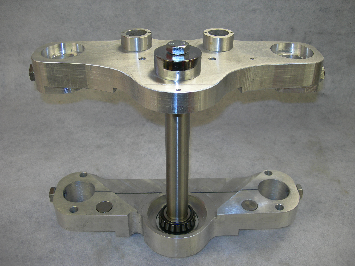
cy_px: 133
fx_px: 390
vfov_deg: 37.7
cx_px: 178
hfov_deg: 49.0
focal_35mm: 38
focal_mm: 7.8
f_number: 2.8
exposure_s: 1/30
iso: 50
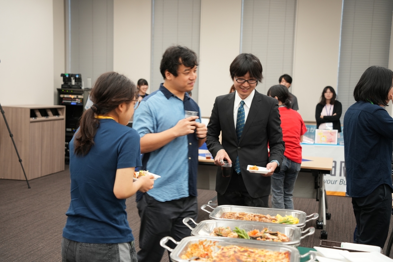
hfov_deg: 40.3
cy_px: 131
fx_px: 535
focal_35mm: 49
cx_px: 196
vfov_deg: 27.5
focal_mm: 49
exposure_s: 1/50
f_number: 3.5
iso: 640
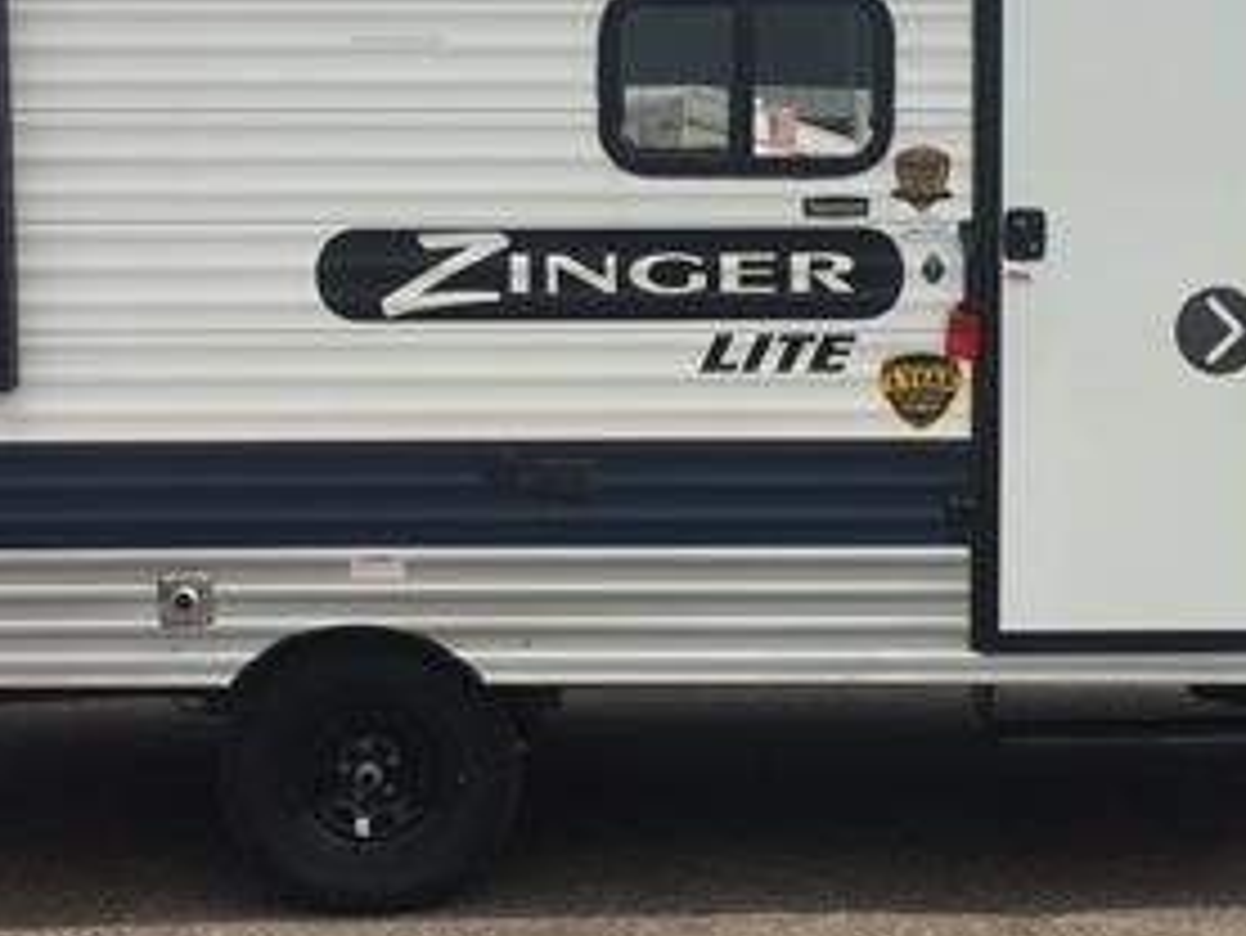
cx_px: 711
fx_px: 2413
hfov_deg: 28.9
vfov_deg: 21.9
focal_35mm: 67
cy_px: 315
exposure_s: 1/2740
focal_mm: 4.15
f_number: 2.2
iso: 32
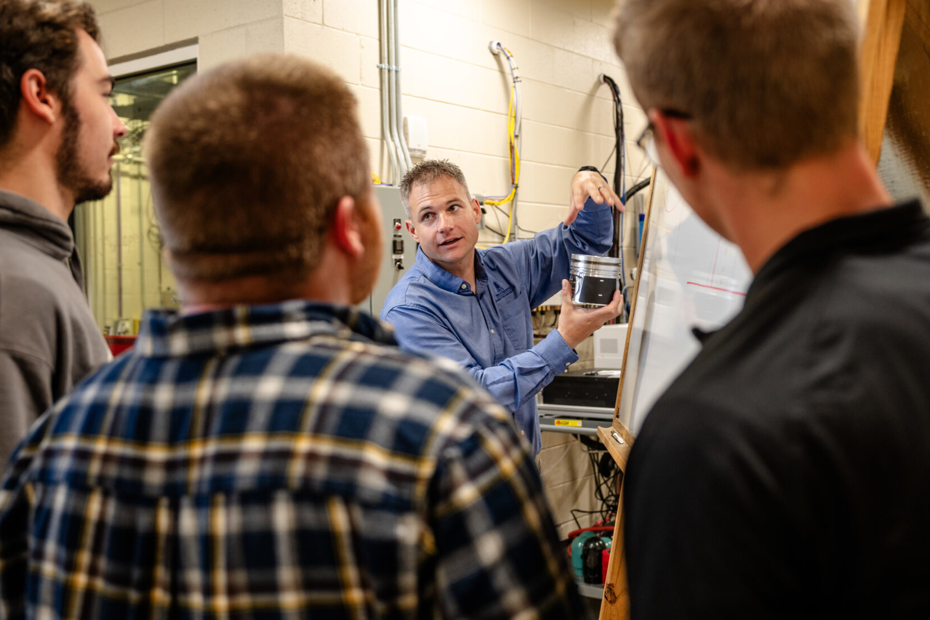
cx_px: 513
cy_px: 286
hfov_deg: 47.3
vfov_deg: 32.6
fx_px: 1059
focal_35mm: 41
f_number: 2.8
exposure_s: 1/60
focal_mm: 33
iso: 640
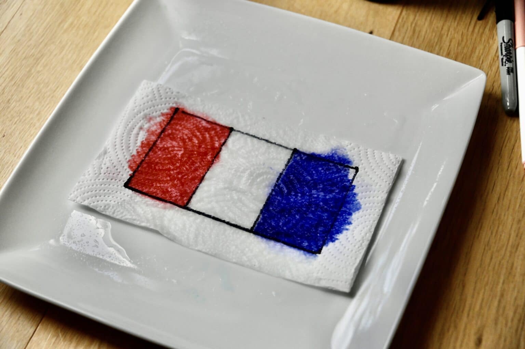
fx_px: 1049
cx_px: 262
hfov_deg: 28.1
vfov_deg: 18.9
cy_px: 174
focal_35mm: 72
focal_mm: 72
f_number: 5
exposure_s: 1/4000
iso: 3200
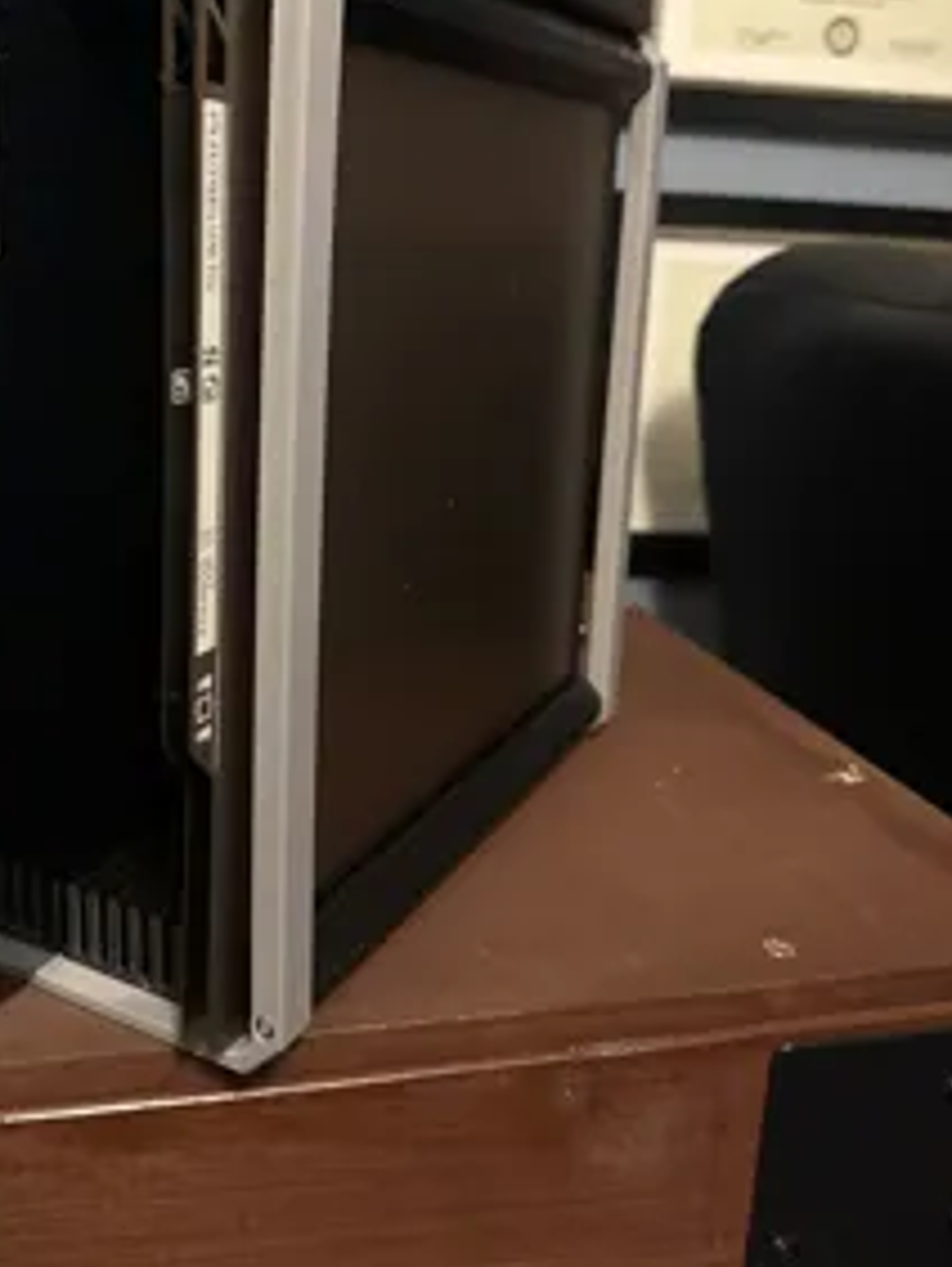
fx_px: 1245
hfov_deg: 41.2
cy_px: 458
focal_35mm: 34
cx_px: 305
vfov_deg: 53.2
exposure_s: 1/31
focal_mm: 6.76
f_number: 1.78
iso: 1000
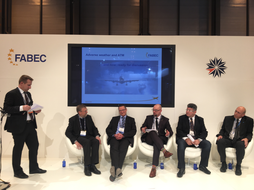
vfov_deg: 48.2
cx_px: 127
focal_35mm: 29
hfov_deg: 61.7
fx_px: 213
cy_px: 95
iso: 25
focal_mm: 4.15
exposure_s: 1/33
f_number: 2.2
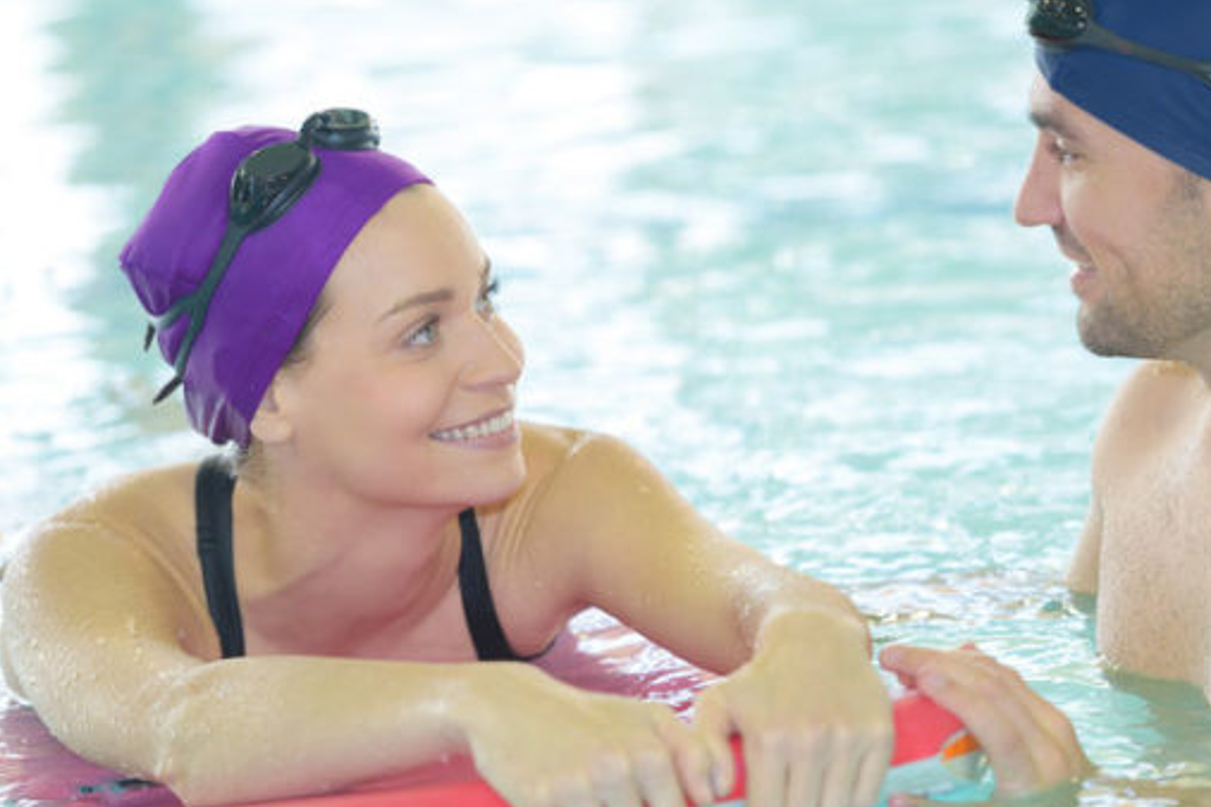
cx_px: 822
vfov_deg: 5.8
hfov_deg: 8.8
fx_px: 7905
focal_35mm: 235
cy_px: 418
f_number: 3.5
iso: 250
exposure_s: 1/200
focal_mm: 155
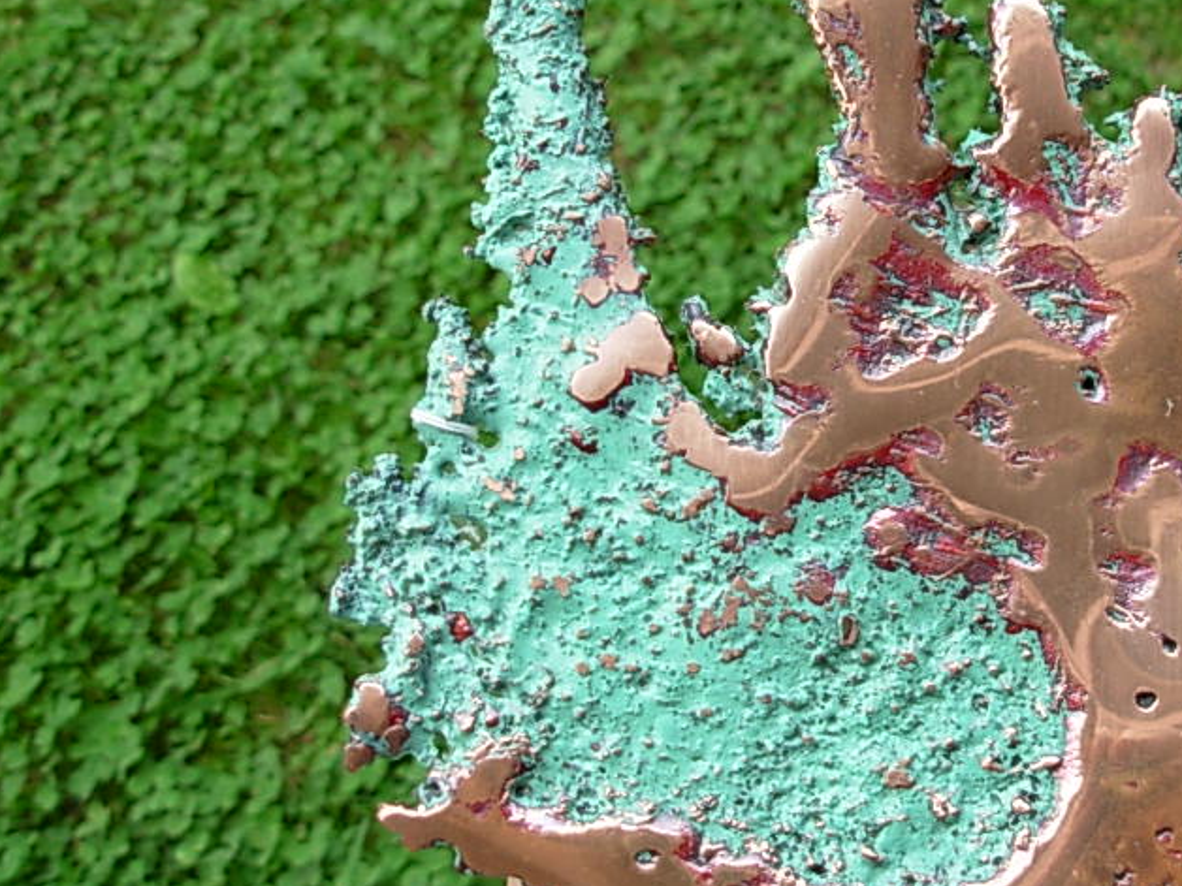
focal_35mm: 62
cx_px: 952
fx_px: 2117
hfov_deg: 30.4
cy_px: 401
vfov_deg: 23.6
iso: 50
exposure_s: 1/69.8
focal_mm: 6.3
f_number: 2.9
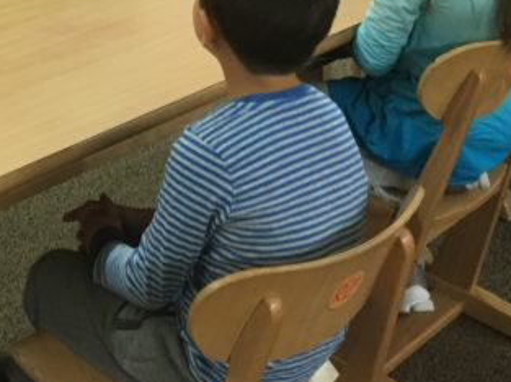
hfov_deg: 19.7
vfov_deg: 14.3
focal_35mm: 95
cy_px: -220
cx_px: -57
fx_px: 1401
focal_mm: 4.15
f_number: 2.2
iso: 50
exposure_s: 1/15
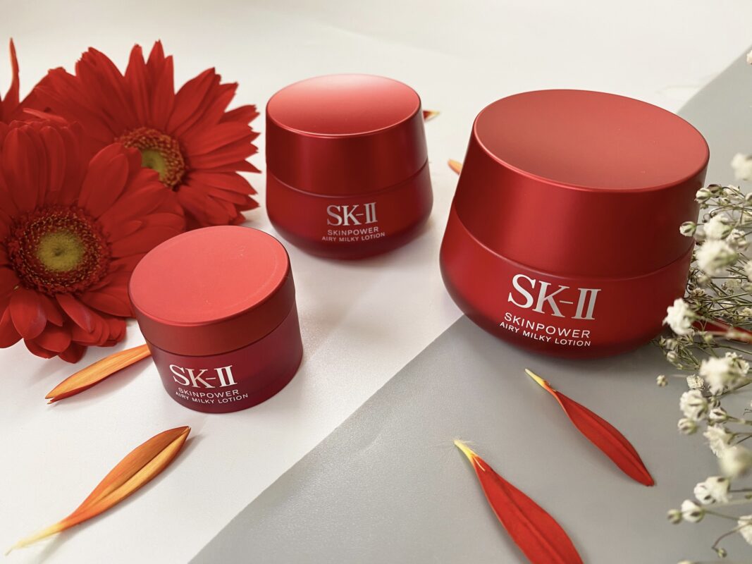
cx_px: 376
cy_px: 282
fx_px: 565
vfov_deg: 53.1
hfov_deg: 67.3
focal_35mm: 26
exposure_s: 1/50
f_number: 1.8
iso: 80
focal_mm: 4.25
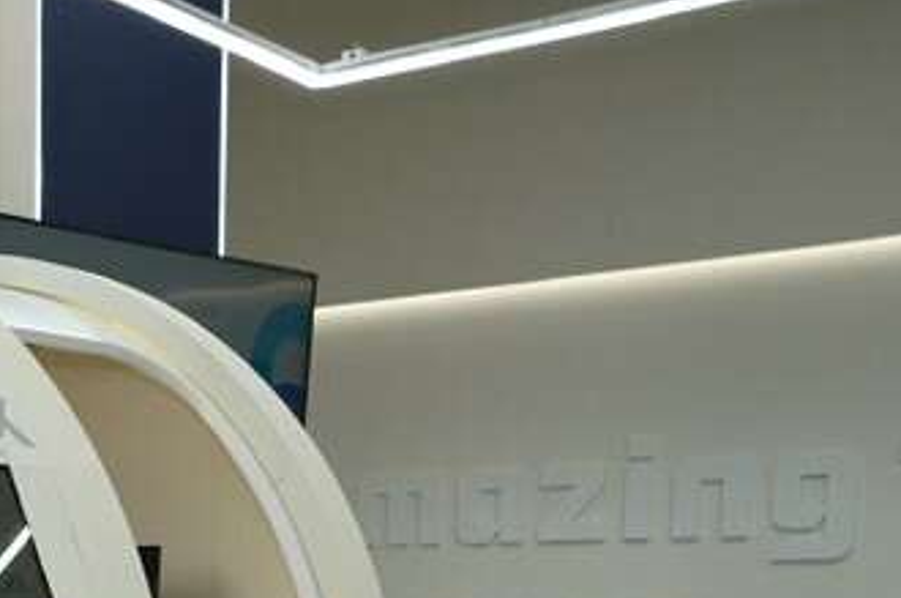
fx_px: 1674
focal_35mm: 67
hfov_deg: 26.3
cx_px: -227
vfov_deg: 18.9
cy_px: 760
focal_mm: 15.4
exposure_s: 1/160
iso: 250
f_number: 4
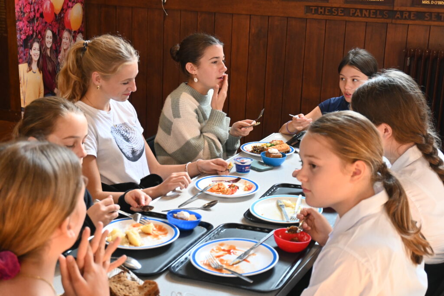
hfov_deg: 37.8
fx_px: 648
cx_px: 222
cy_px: 148
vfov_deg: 25.8
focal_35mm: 52
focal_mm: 35
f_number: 5.3
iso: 2200
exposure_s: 1/125
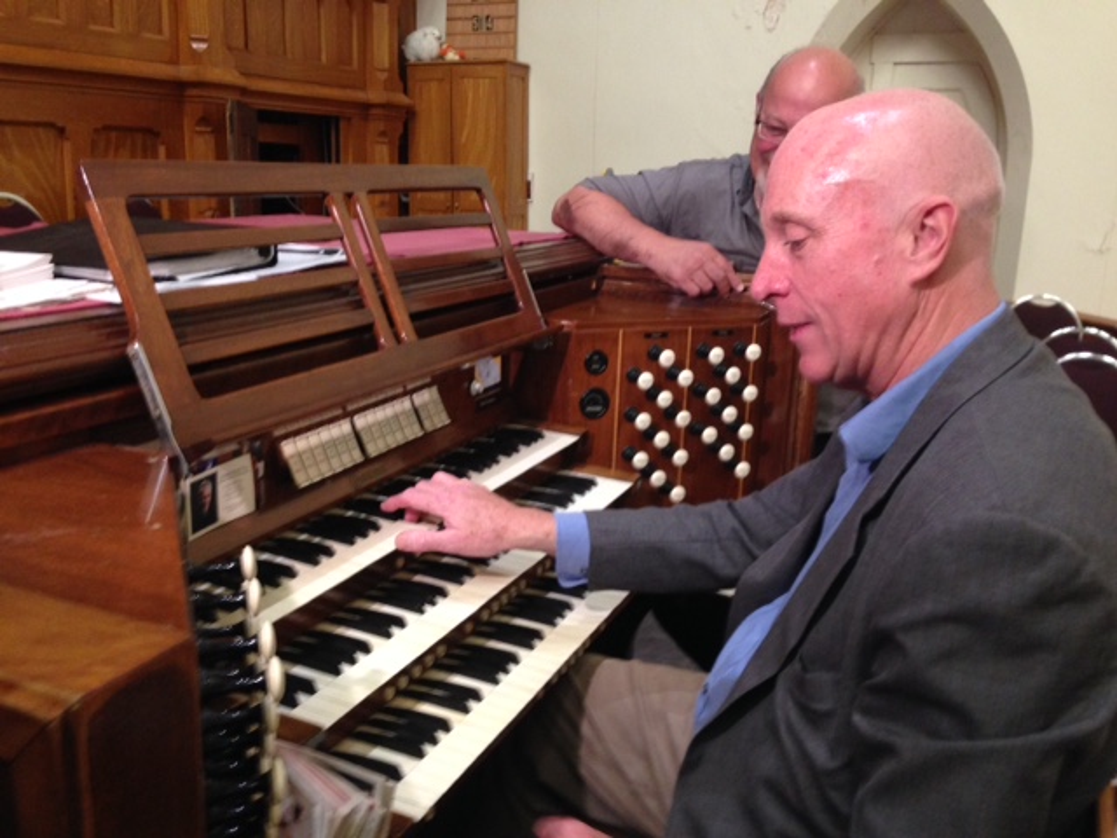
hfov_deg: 55.4
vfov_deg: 42.9
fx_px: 1065
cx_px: 558
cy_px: 419
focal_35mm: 33
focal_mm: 4.12
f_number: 2.4
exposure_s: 1/20
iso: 200
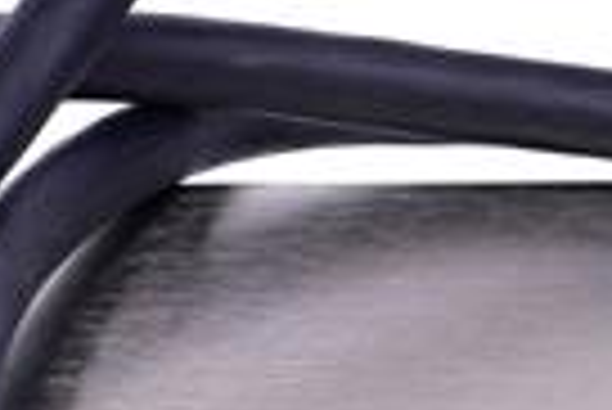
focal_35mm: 192
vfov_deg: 7.1
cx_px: 788
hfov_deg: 10.5
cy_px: 536
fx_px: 3271
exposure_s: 1/250
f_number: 11
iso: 200
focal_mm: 29
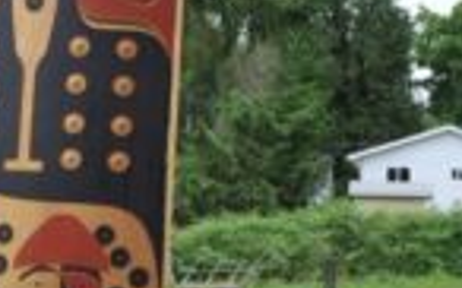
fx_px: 1497
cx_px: 554
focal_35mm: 119
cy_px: 89
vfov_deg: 11.0
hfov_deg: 16.8
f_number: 9
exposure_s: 1/80
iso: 200
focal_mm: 18
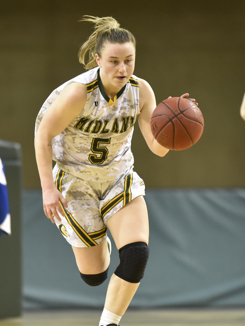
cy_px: 189
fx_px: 3170
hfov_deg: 4.4
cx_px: 120
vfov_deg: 5.9
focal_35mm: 336
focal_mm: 300
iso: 6400
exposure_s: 1/1600
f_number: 2.8
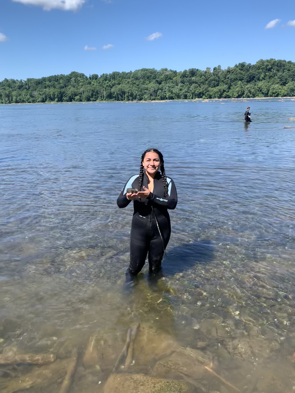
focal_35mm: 26
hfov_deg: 53.1
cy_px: 196
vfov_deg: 67.3
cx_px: 148
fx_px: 295
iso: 25
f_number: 1.8
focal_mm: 4.25
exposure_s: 1/1299
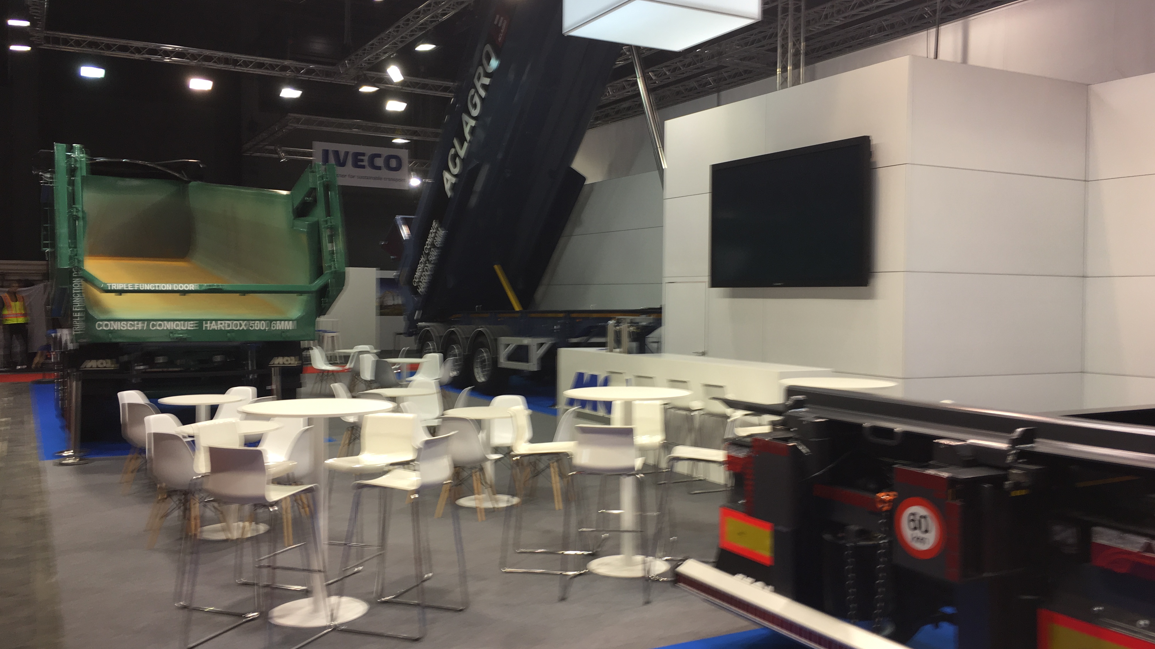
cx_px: 583
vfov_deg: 36.7
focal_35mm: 32
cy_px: 318
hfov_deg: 61.0
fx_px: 980
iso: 32
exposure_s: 1/50
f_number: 2.2
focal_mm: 4.15
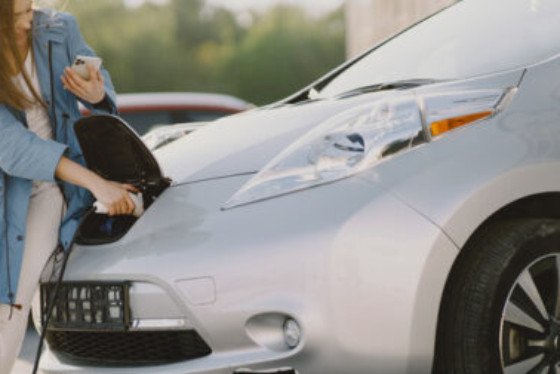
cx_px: 234
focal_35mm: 135
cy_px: 214
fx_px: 2100
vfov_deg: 10.2
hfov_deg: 15.2
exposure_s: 1/2500
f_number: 1.8
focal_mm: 85
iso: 200
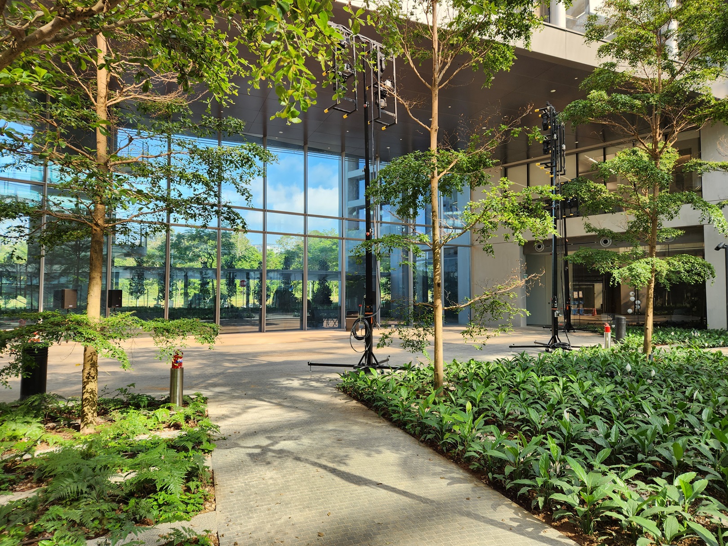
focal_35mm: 23
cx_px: 364
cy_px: 273
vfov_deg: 58.9
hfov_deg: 73.9
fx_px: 484
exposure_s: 1/196
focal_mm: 5.4
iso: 20
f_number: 1.8
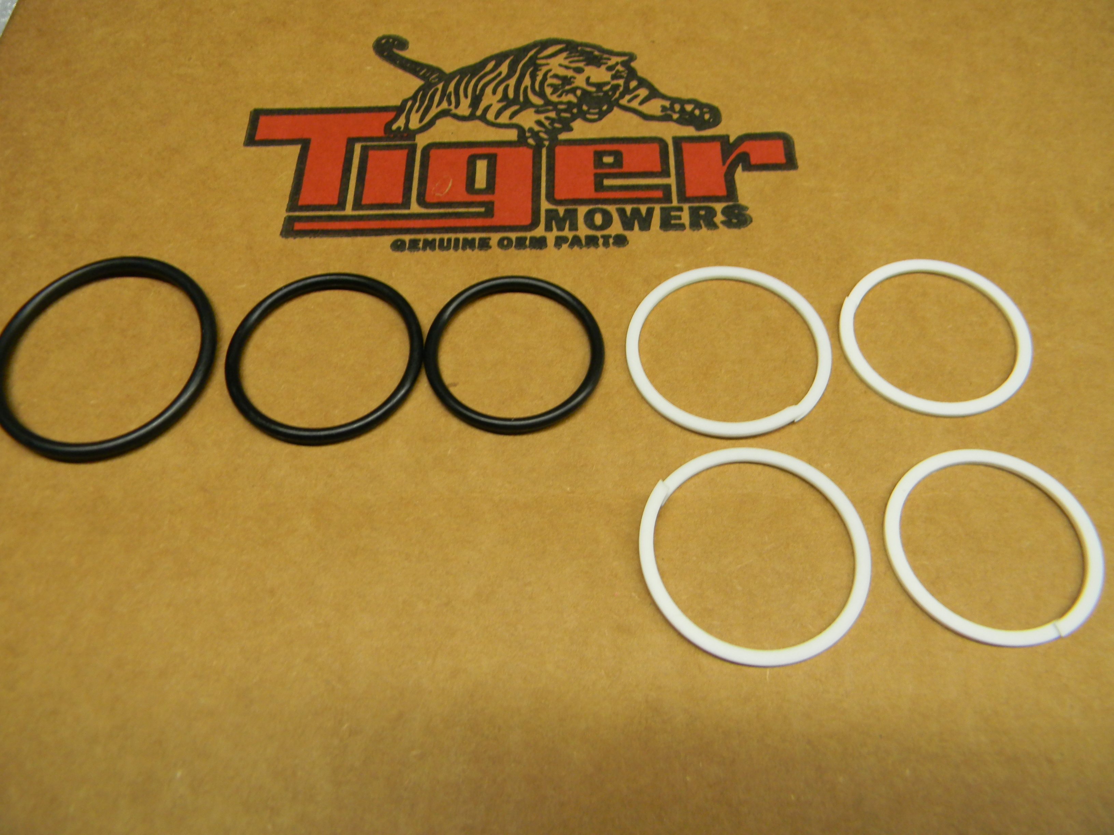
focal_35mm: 28
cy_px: 418
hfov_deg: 63.4
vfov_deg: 49.7
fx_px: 901
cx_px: 557
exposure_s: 1/30
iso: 155
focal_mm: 5
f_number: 3.5
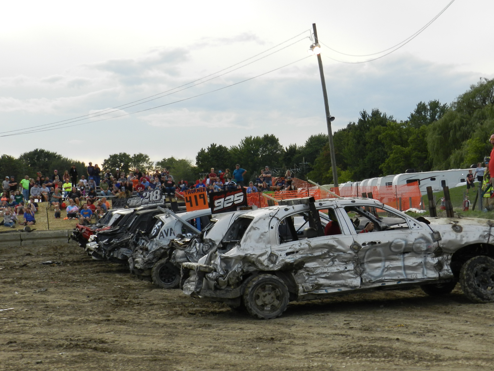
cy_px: 225
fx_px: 1056
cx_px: 275
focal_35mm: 74
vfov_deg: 19.9
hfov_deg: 26.3
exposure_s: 1/400
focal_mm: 10.7
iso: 160
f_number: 4.6
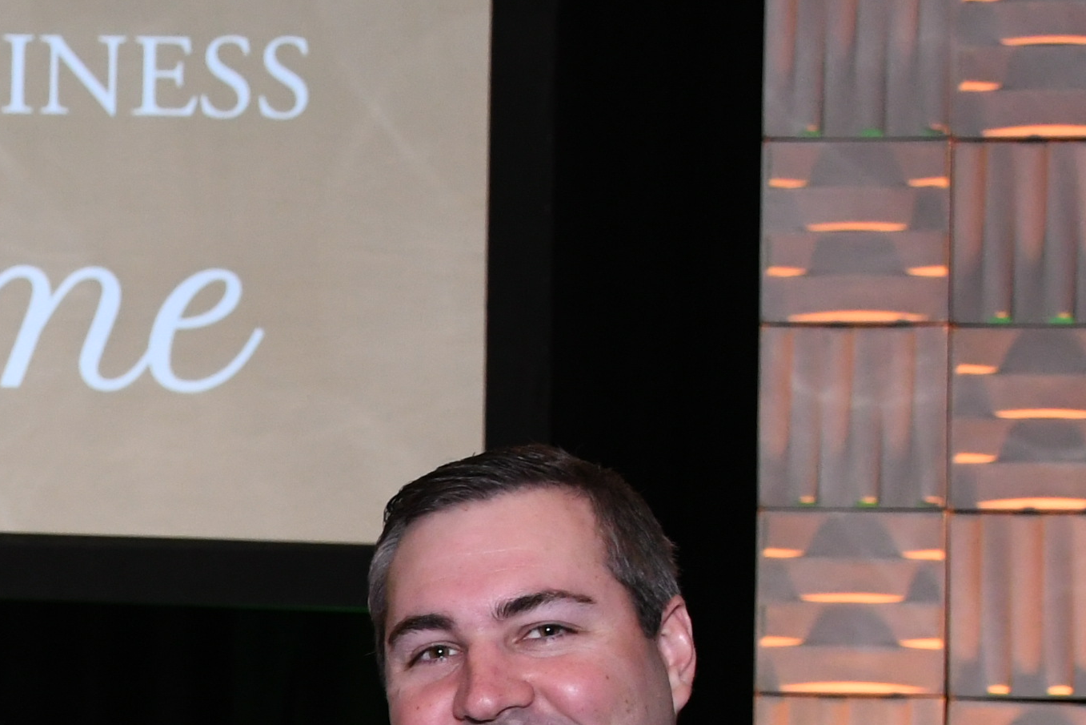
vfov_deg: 11.1
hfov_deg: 16.0
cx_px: -425
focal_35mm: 120
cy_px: 940
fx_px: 3620
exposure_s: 1/125
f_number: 6.3
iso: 1600
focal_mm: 26
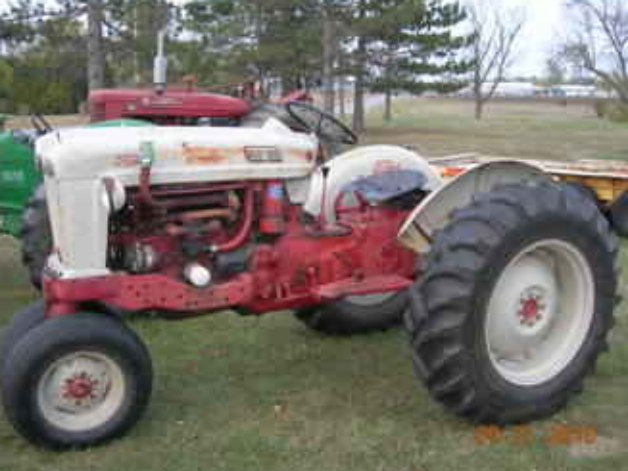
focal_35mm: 40
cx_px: 313
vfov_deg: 35.9
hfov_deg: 46.8
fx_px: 725
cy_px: 238
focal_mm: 7.8
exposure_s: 1/37.5
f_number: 2.8
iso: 50
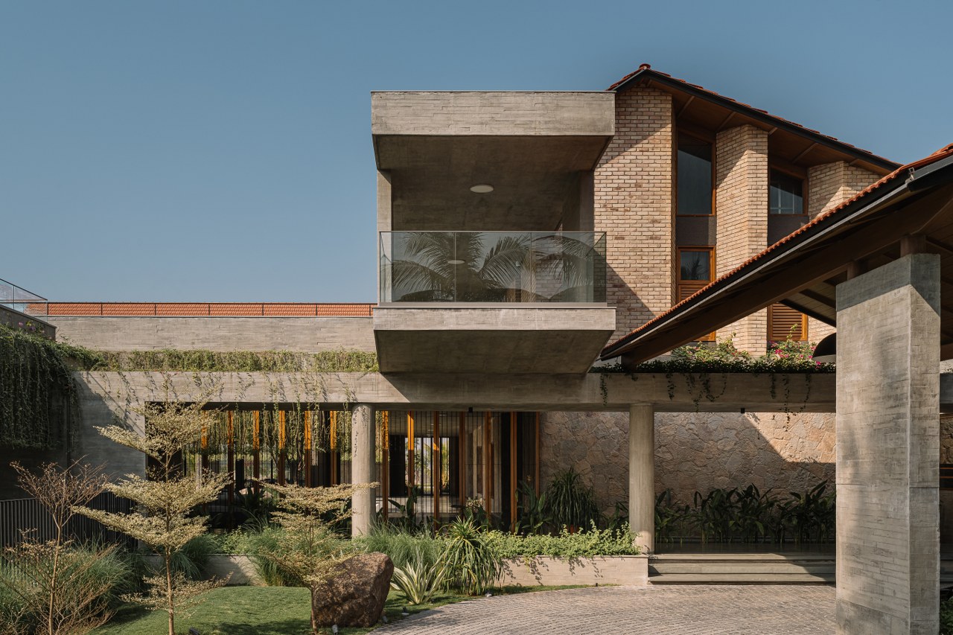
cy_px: 318
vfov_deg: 39.4
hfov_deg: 56.5
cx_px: 476
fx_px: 887
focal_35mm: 34
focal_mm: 33.5
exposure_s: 1/50
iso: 100
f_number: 10
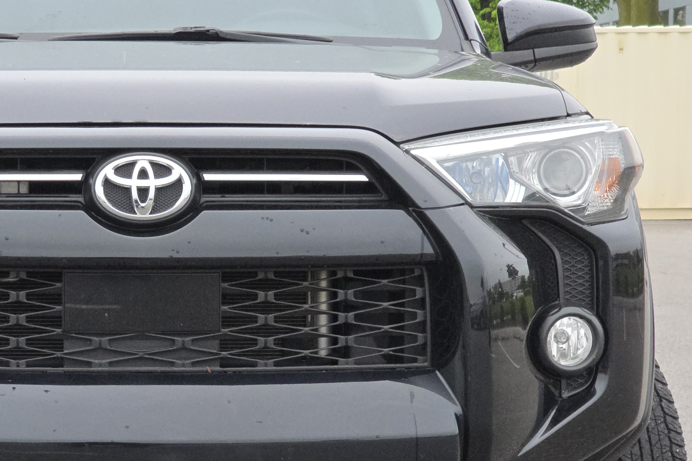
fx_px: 2345
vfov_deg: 11.2
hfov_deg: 16.7
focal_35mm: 122
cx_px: 131
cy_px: 283
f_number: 2.4
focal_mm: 7.9
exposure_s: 1/719
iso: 80
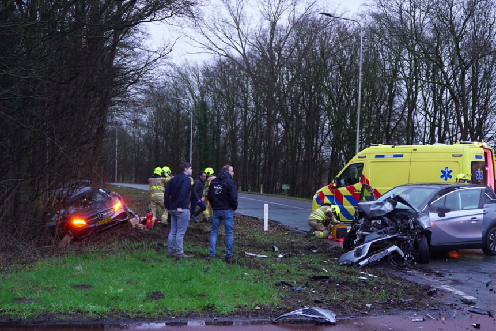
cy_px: 182
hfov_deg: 39.5
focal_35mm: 50
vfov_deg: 27.0
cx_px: 282
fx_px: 689
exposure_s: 1/100
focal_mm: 28
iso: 1250
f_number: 2.8
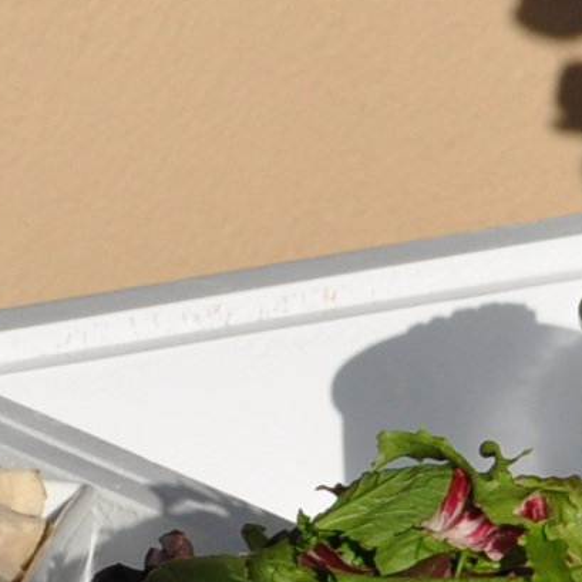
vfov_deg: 4.2
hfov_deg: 4.1
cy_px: 667
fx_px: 8008
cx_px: 740
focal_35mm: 421
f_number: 10
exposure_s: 1/400
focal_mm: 42
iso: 200
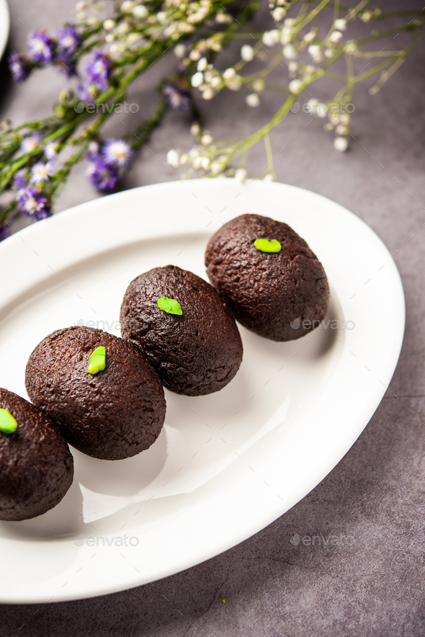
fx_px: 1062
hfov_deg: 22.6
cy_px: 318
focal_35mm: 60
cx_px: 212
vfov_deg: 33.4
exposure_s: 1/125
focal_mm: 60
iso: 125
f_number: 4
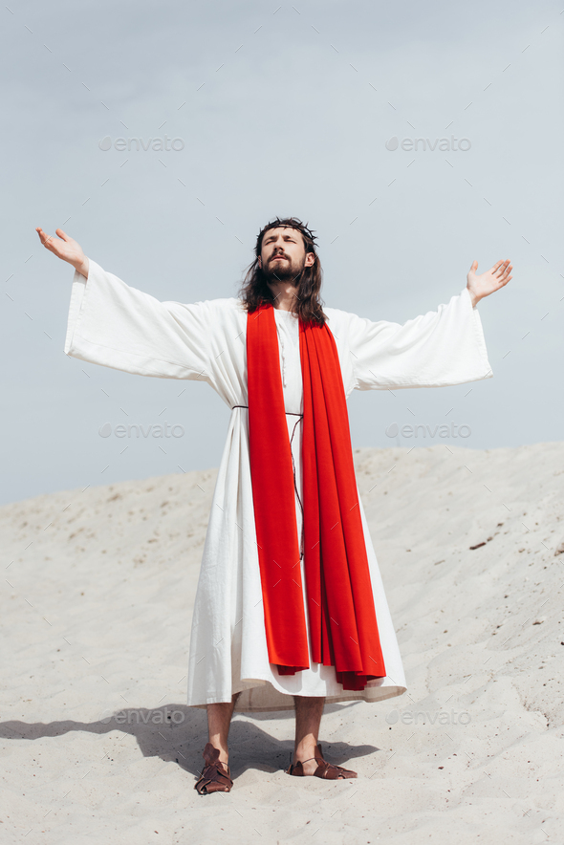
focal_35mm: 70
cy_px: 422
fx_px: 1644
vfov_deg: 28.8
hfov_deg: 19.5
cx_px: 282
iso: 100
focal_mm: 70
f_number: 3.5
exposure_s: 1/2500
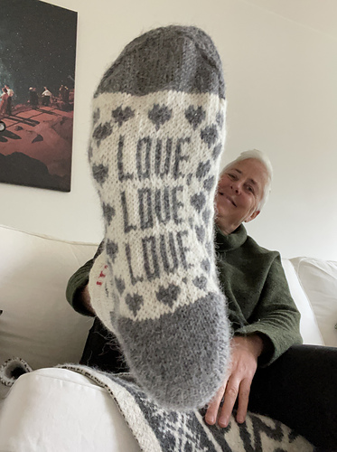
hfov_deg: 46.7
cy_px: 226
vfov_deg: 60.1
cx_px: 168
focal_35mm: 30
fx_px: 391
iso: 400
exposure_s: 1/44
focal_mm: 2.71
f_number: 2.2
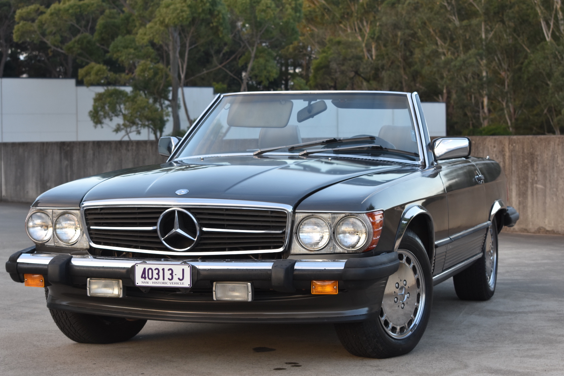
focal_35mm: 87
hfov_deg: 23.5
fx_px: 1355
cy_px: 195
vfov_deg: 15.8
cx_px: 283
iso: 400
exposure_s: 1/60
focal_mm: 55
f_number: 7.1
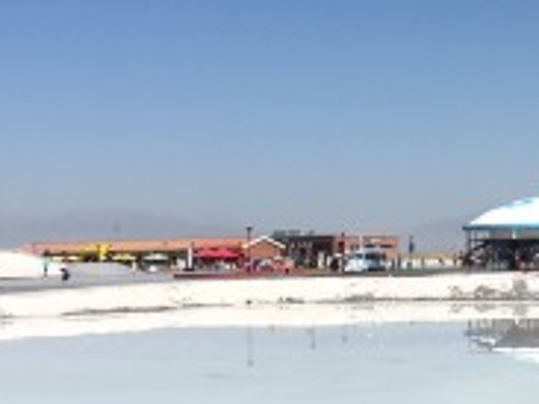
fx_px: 1478
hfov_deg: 20.4
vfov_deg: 15.5
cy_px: 195
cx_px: 445
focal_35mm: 95
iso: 25
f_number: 2.2
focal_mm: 4.15
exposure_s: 1/2959
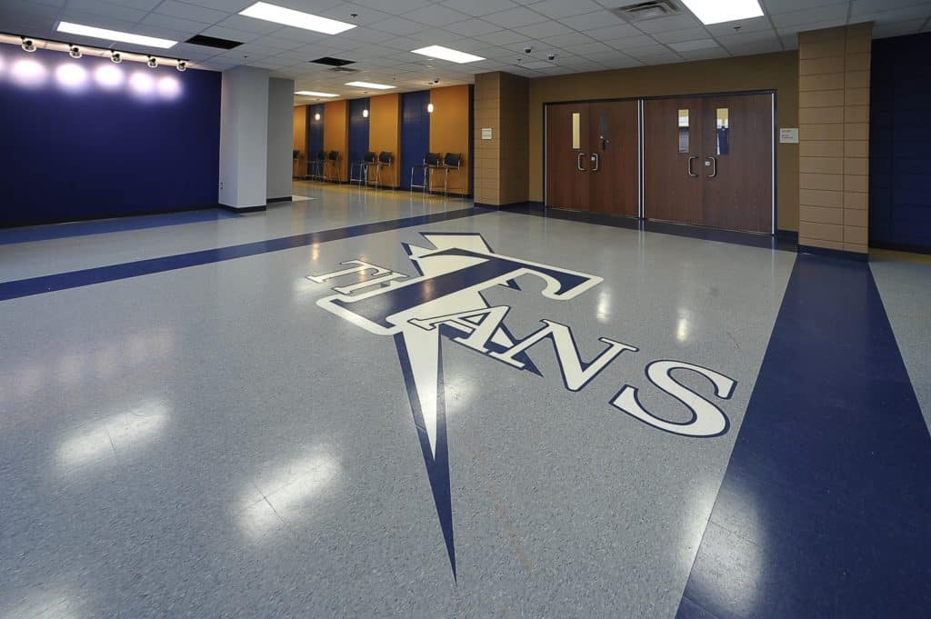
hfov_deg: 104.3
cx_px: 466
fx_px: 362
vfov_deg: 81.1
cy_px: 310
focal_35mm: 14
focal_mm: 14
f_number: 8
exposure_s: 1/2.5
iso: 100
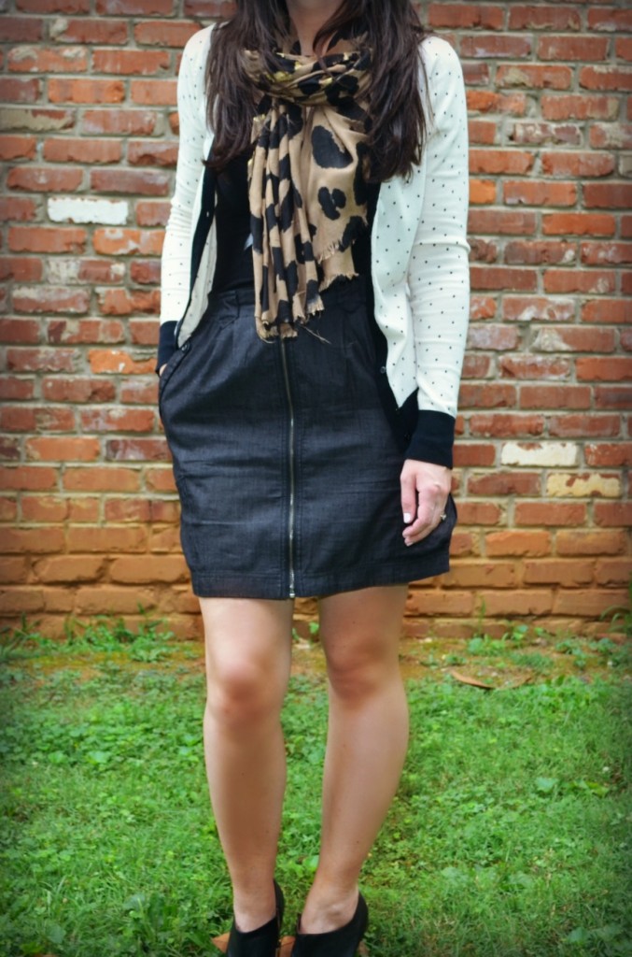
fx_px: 1033
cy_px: 478
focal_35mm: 39
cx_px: 316
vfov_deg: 49.7
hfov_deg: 34.0
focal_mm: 26
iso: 200
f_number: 5
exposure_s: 1/100
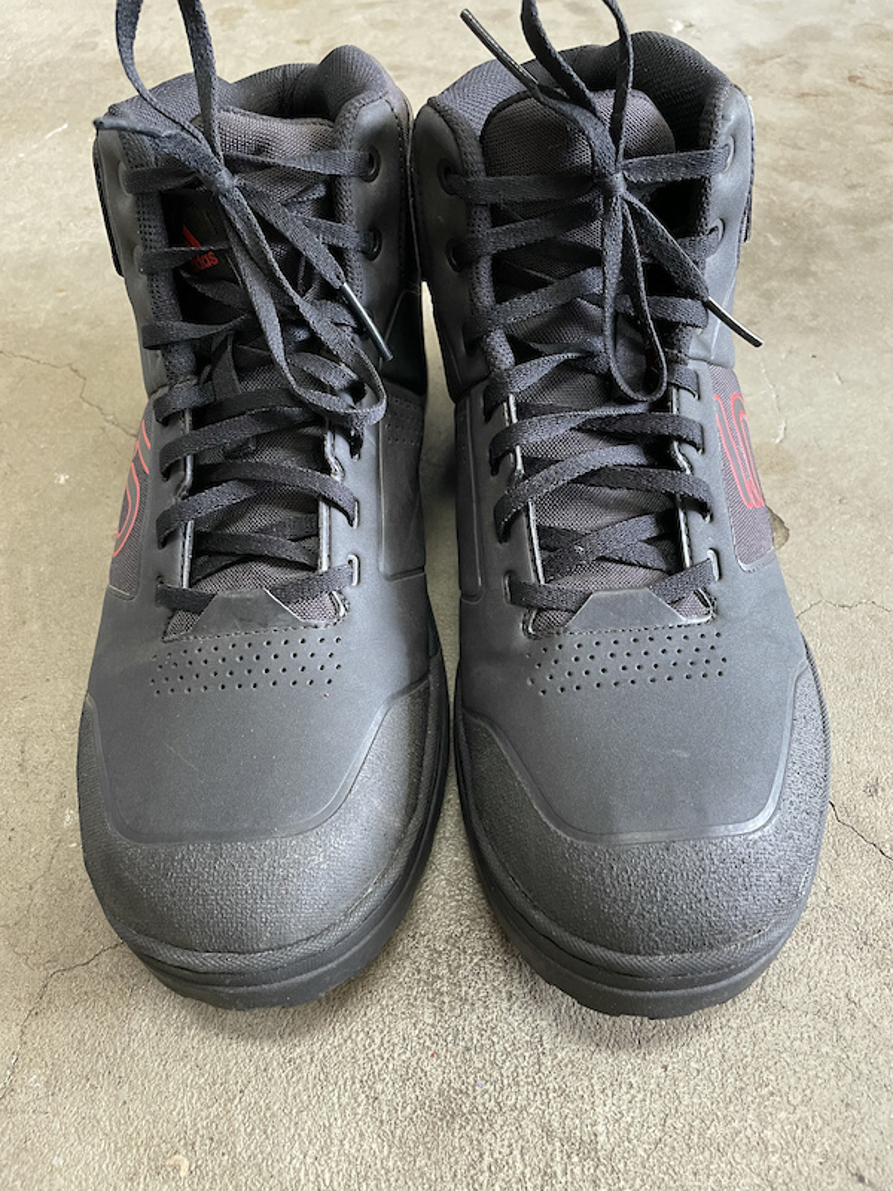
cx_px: 446
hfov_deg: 53.1
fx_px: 894
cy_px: 596
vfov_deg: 67.3
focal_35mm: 26
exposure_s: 1/60
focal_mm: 4.2
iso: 250
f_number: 1.6
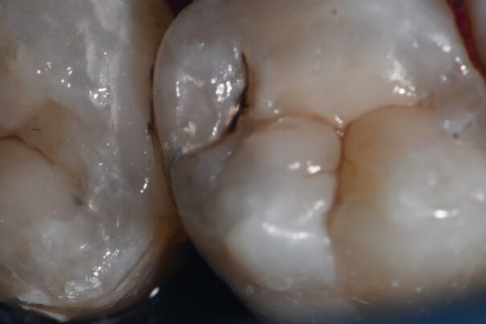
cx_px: 129
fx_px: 3575
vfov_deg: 5.2
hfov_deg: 7.8
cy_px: 128
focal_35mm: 265
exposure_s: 1/160
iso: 200
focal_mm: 105
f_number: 32
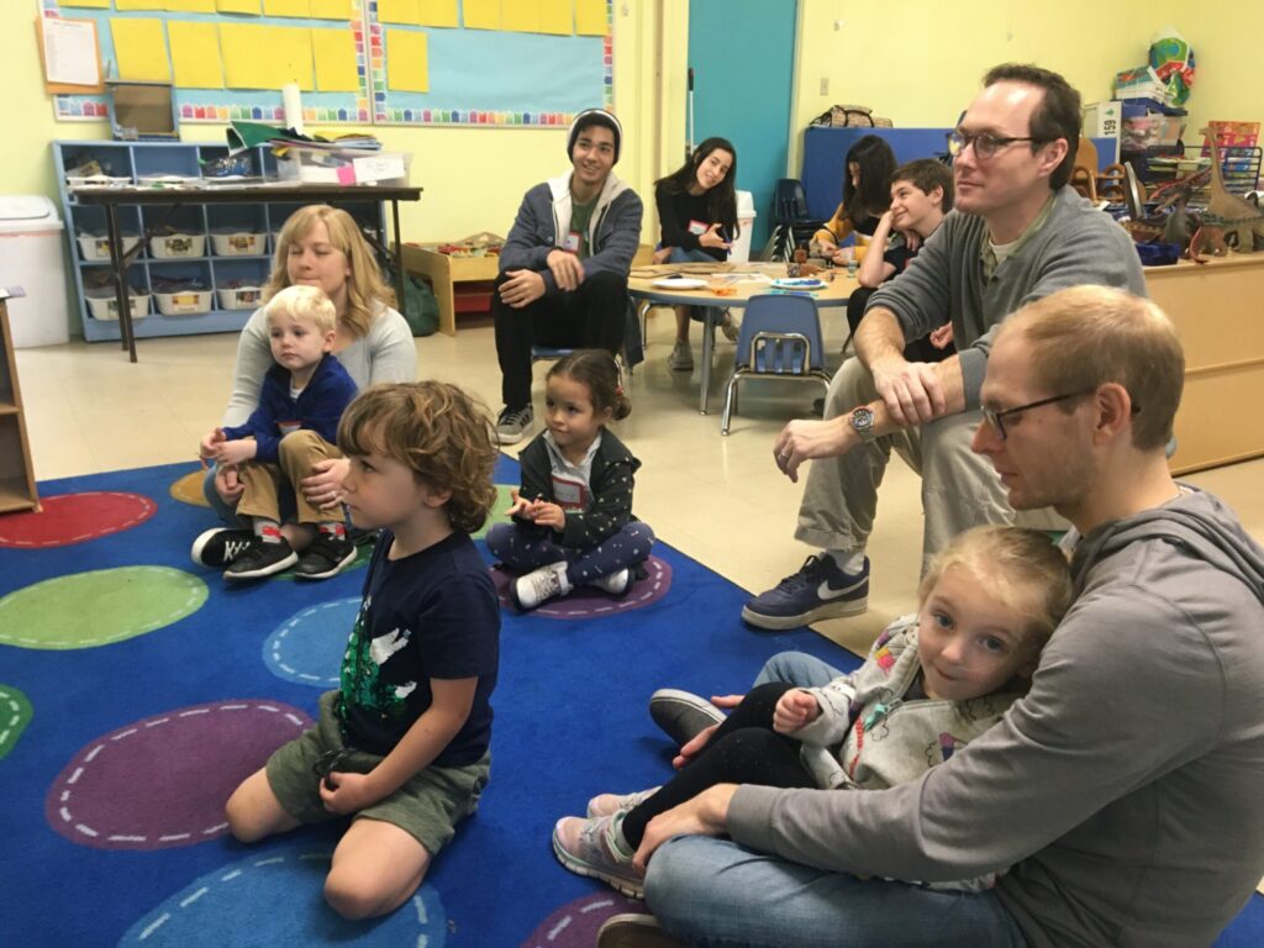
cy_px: 474
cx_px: 632
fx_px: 1059
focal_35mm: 29
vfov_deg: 48.2
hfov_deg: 61.7
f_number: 2.2
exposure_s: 1/30
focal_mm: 4.15
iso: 125
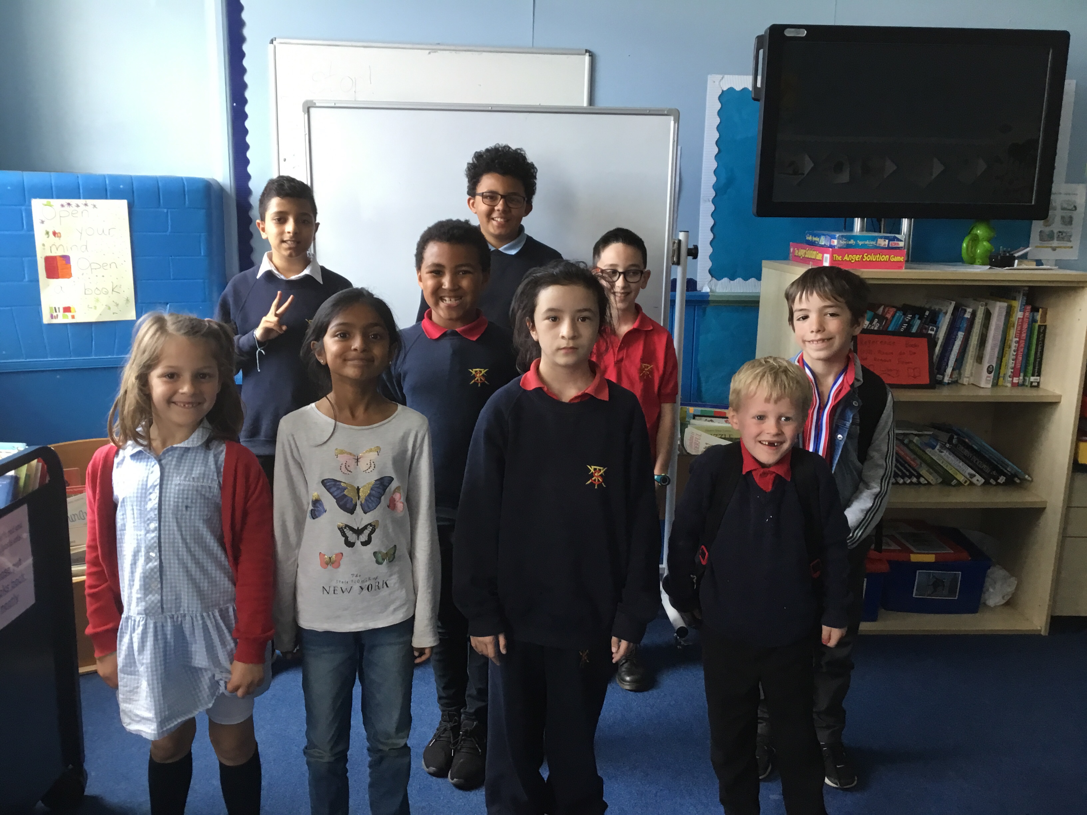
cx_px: 544
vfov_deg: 45.4
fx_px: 973
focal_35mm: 31
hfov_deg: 58.4
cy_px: 408
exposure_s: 1/33
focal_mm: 3.3
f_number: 2.4
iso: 80
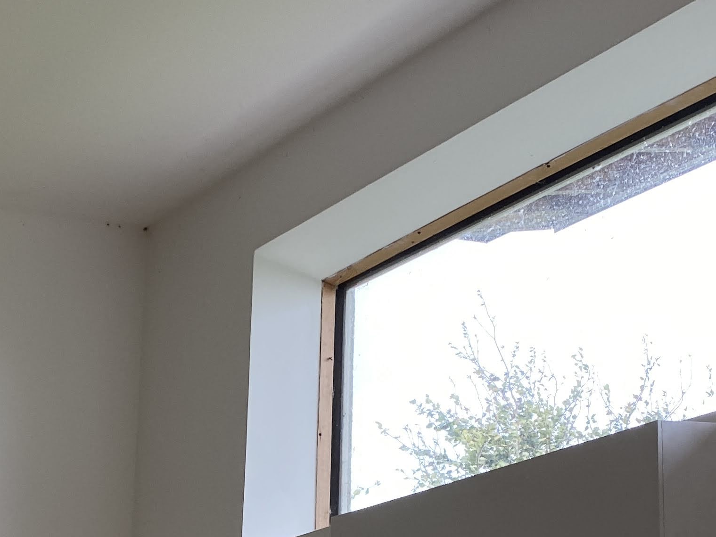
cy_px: 605
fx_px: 1427
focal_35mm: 69
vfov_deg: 20.2
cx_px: 248
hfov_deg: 28.0
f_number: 1.8
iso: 80
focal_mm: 4.25
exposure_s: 1/121
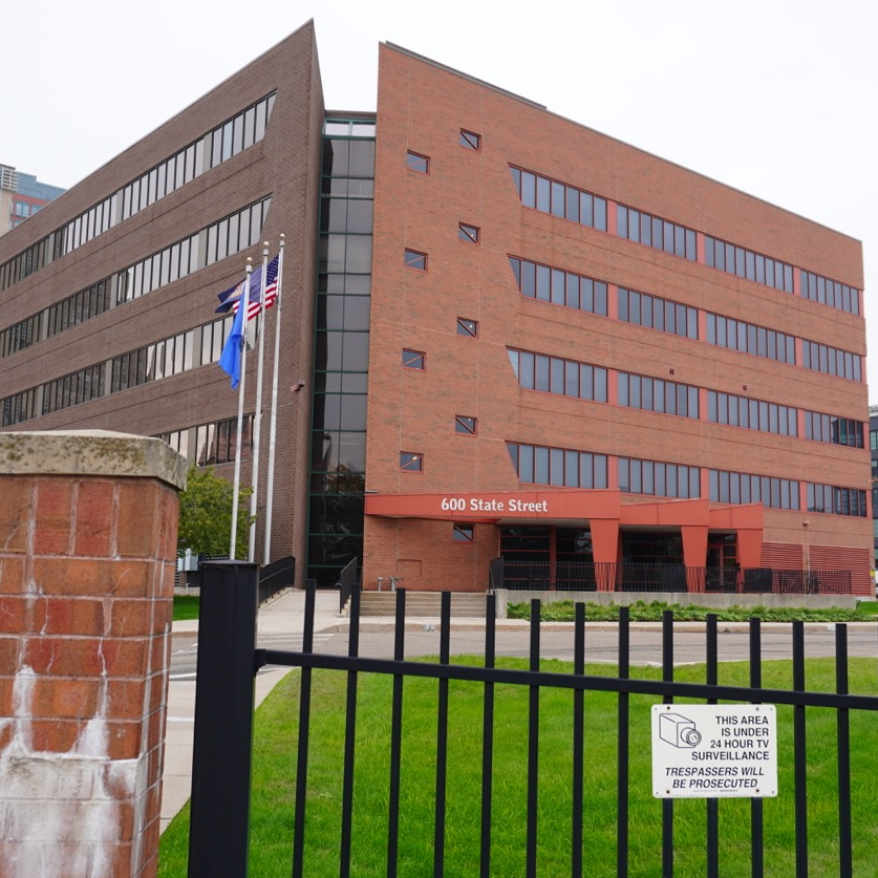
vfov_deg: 42.8
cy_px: 443
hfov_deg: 42.8
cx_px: 492
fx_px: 1119
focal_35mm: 39
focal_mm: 20
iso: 100
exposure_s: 1/80
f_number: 4.5
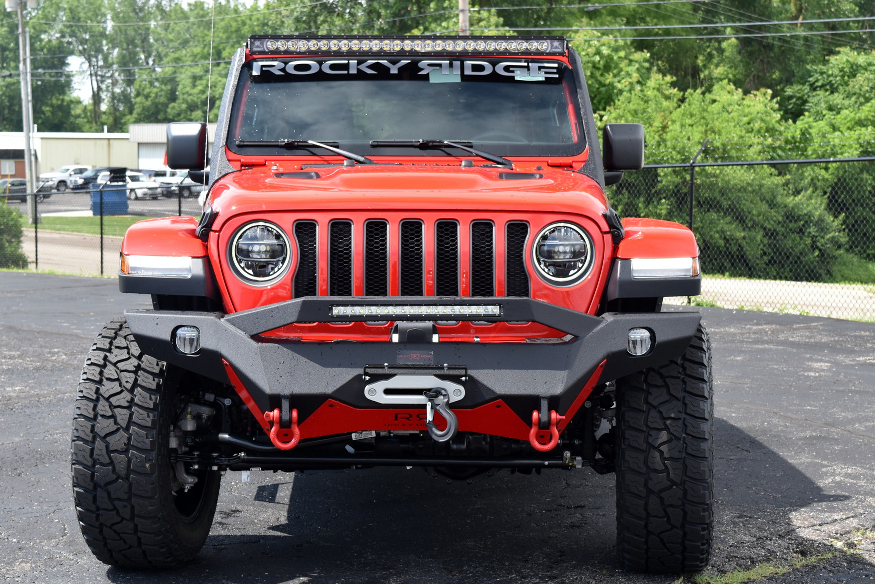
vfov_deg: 23.6
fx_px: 1399
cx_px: 418
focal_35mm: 58
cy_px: 306
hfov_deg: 34.7
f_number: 7.1
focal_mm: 35
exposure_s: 1/200
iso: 400
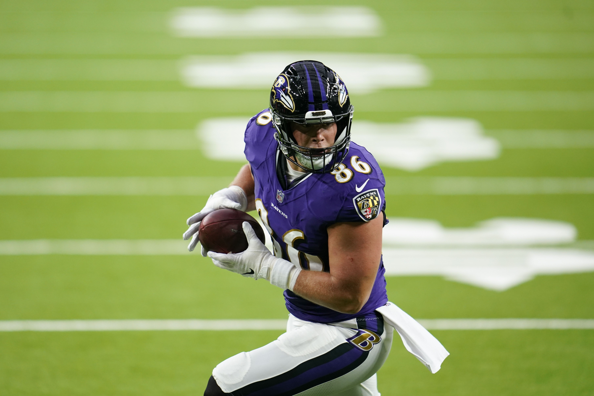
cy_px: 198
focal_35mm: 400
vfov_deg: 3.4
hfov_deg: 5.2
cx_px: 297
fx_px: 6599
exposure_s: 1/1600
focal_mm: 400
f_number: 2.8
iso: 2500
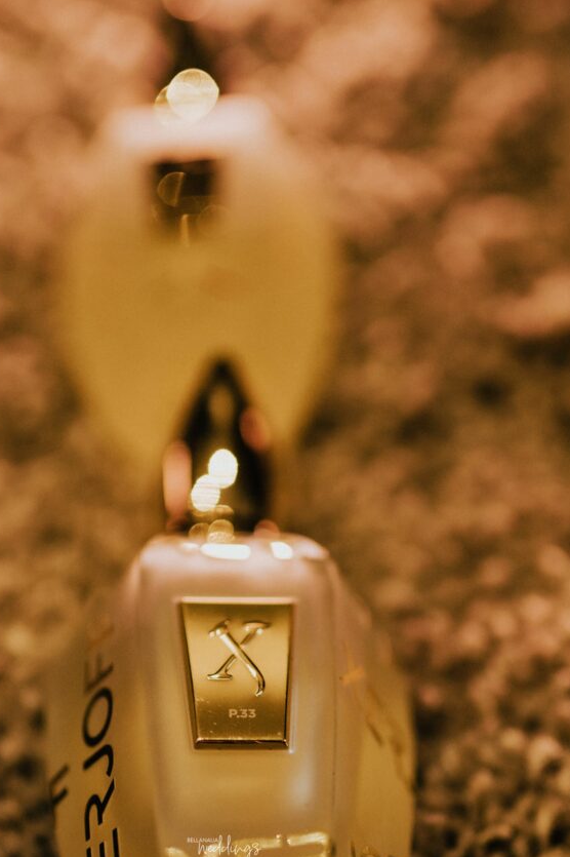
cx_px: 261
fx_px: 1616
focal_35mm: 68
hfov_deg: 20.0
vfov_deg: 28.9
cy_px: 700
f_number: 1.4
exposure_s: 1/200
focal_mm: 35
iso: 640
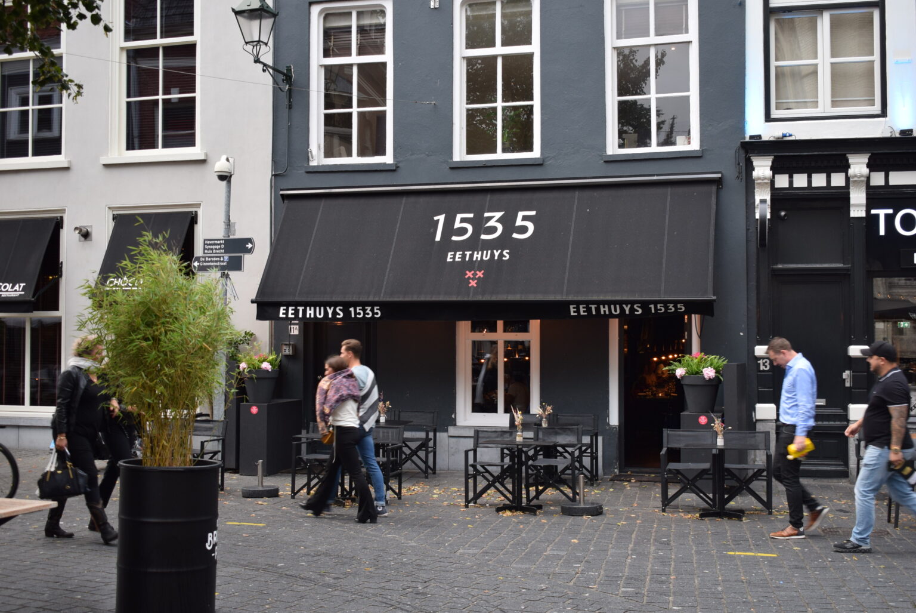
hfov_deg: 43.6
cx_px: 458
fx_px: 1146
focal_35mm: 45
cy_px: 306
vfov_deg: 29.9
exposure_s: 1/60
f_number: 4.2
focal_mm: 30
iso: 400
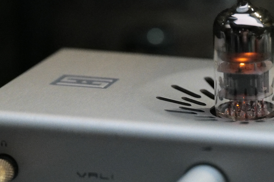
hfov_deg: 12.0
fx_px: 1307
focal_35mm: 172
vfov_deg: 8.0
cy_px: 122
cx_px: 174
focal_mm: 105
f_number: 5
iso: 20000
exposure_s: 1/125
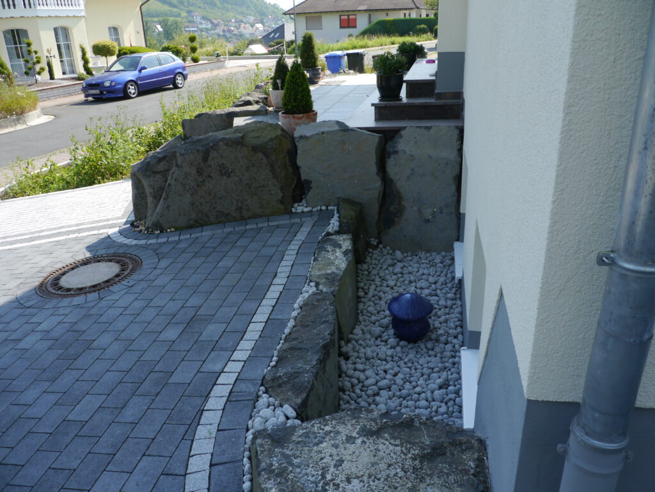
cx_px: 328
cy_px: 246
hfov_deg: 63.4
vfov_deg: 49.8
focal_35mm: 28
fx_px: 530
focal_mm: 14
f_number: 5.6
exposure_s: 1/250
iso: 160
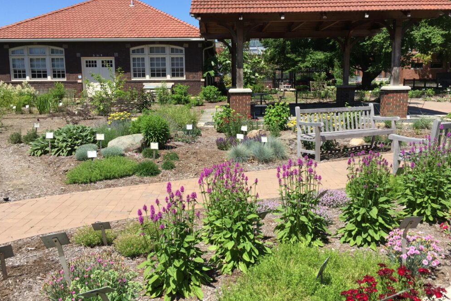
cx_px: 221
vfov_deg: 42.3
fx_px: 388
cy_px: 135
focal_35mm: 31
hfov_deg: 60.3
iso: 32
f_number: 2.2
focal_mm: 4.15
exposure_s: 1/1522
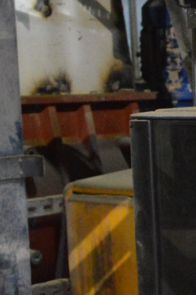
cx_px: 346
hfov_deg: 10.2
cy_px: 214
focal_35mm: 127
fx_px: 1039
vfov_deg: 16.1
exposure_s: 1/40
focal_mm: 18
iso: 3200
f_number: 3.5
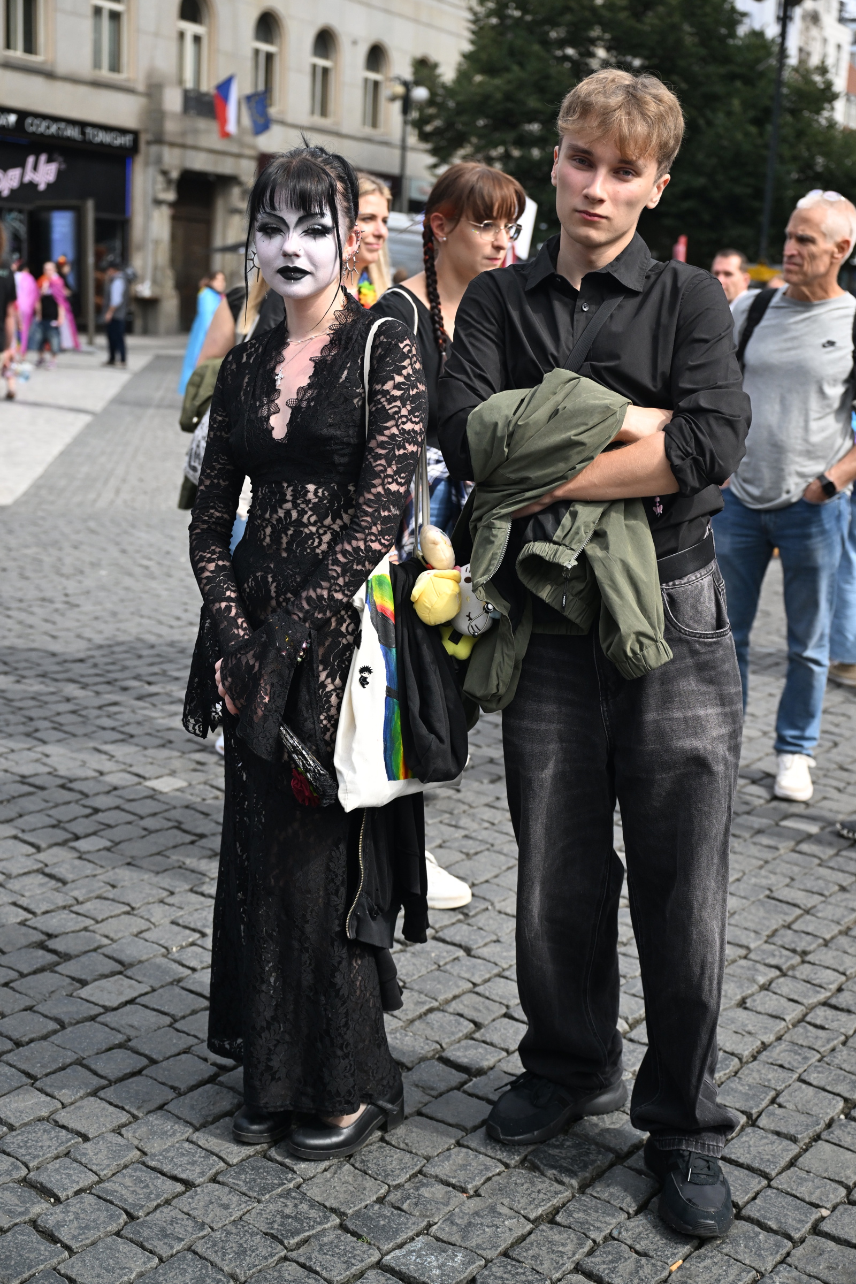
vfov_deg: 45.4
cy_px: 642
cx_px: 428
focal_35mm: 43
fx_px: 1534
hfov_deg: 31.2
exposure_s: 1/4000
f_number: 3.5
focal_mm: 43
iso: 1250
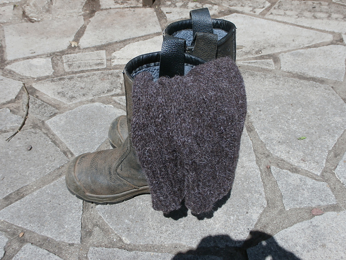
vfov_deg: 41.8
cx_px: 173
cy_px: 130
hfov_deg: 54.0
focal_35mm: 34
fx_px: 340
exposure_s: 1/1250
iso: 100
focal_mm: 6
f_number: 3.4
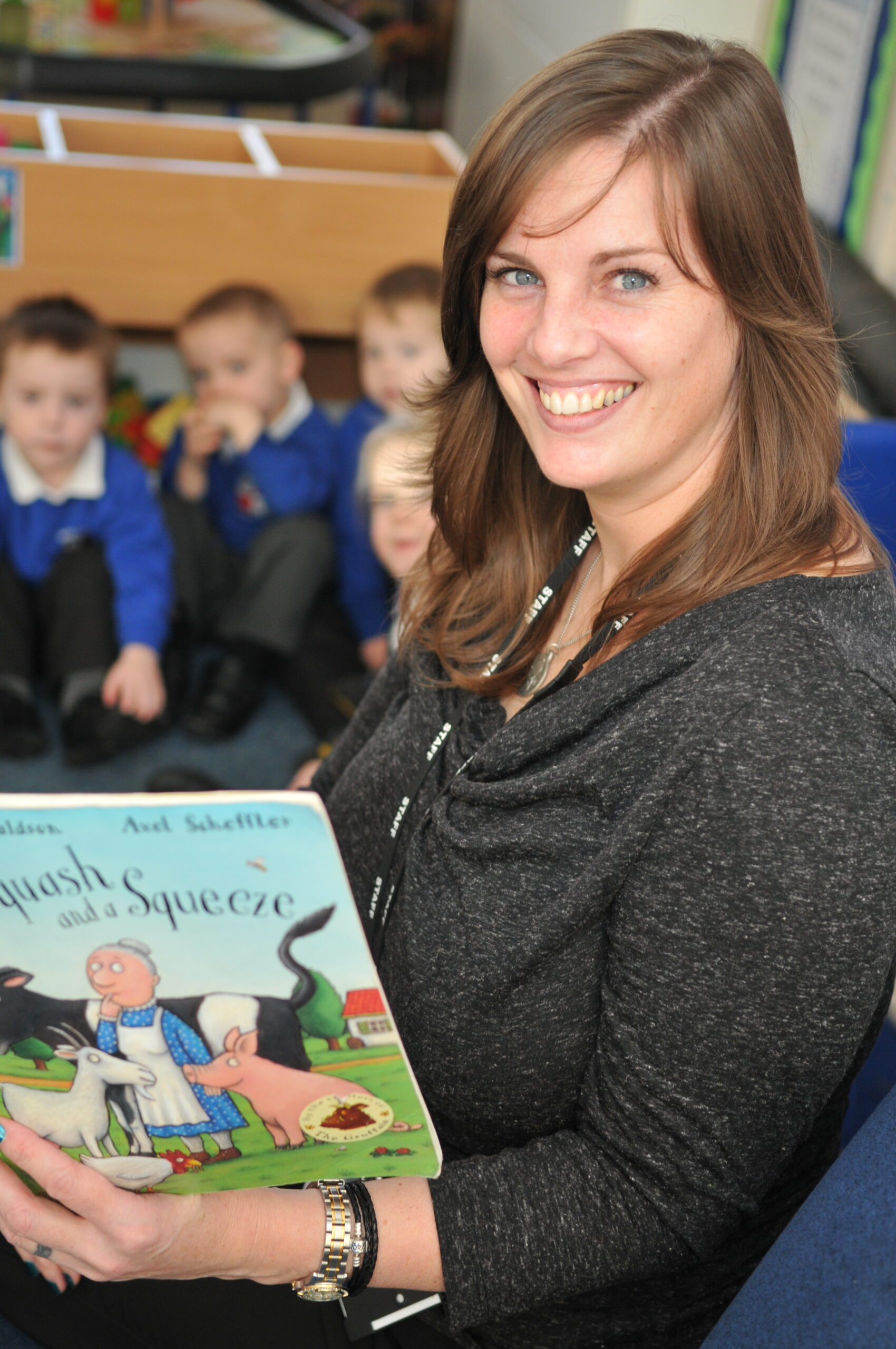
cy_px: 674
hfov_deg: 22.6
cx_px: 448
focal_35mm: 60
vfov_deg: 33.4
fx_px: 2246
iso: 400
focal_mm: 40
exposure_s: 1/60
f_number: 2.8
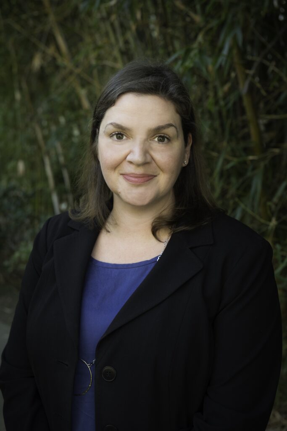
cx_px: 144
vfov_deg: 28.8
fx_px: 837
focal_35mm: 70
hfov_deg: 19.5
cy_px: 216
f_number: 5.6
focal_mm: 70
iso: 800
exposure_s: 1/125
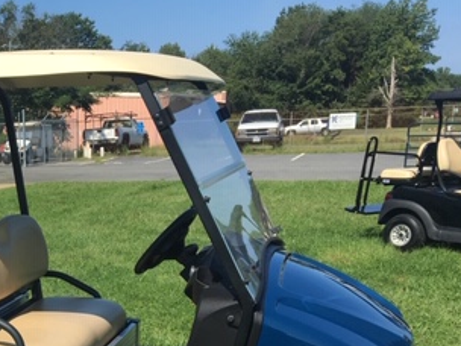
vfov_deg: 23.0
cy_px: 349
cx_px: -8
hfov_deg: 29.4
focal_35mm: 61
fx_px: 812
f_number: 2.2
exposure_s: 1/1672
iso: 25
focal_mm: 4.15
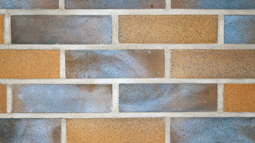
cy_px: 72
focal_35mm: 75
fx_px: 507
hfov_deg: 28.2
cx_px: 117
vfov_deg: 16.1
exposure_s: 1/160
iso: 40
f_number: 4.5
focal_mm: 62
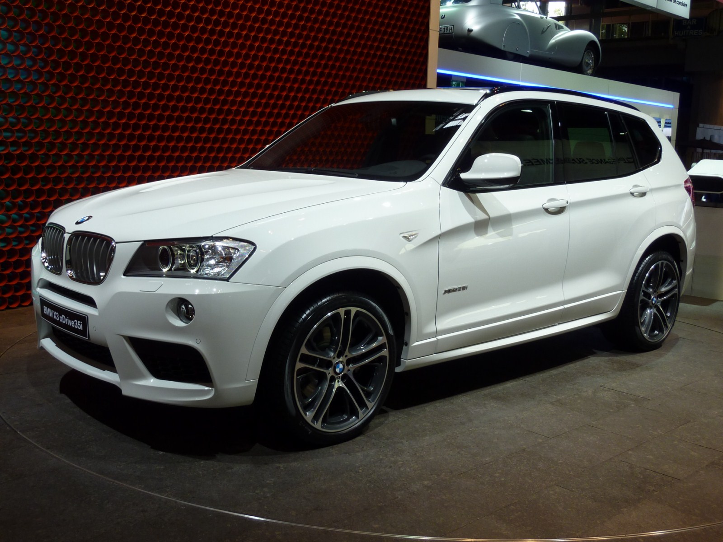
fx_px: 773
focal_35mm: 37
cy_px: 271
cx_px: 362
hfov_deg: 50.1
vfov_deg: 38.7
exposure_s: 1/60
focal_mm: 6.1
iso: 80
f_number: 3.6
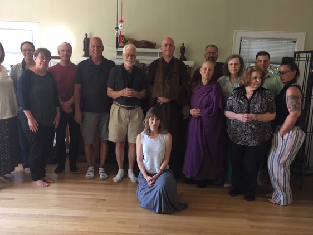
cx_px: 144
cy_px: 116
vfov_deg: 43.0
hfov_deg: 55.3
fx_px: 299
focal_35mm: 33
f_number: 2.2
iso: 80
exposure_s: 1/30
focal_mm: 4.15
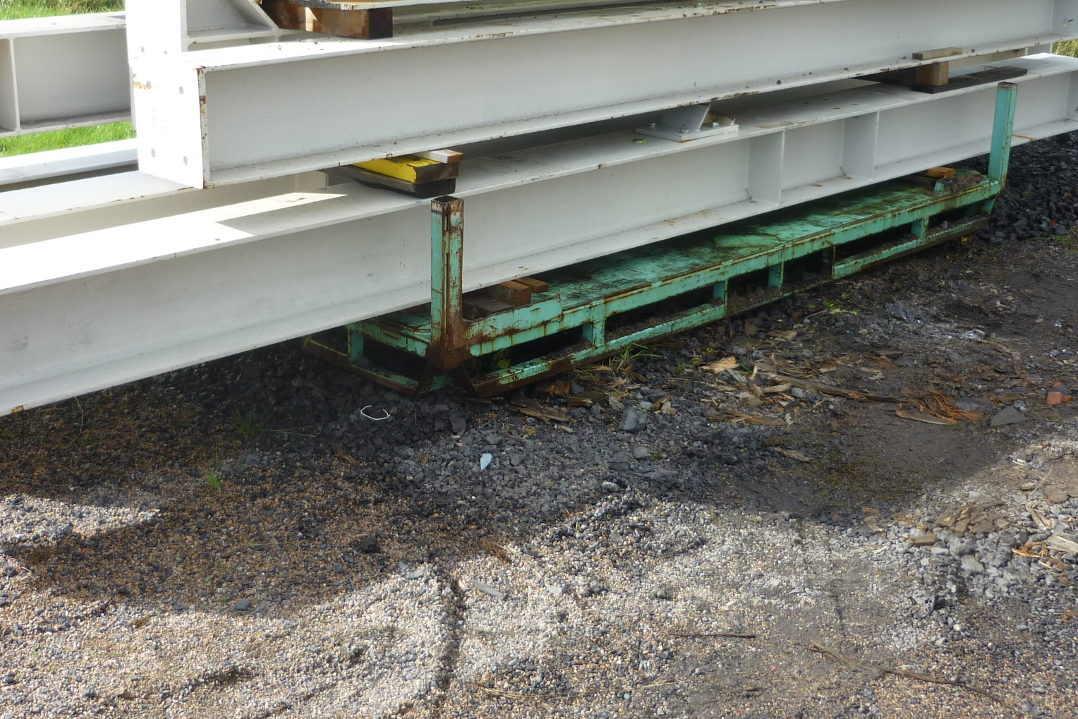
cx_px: 468
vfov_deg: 29.2
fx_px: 1377
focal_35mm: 46
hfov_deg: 42.7
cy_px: 293
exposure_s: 1/500
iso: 80
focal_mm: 5.5
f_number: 2.8
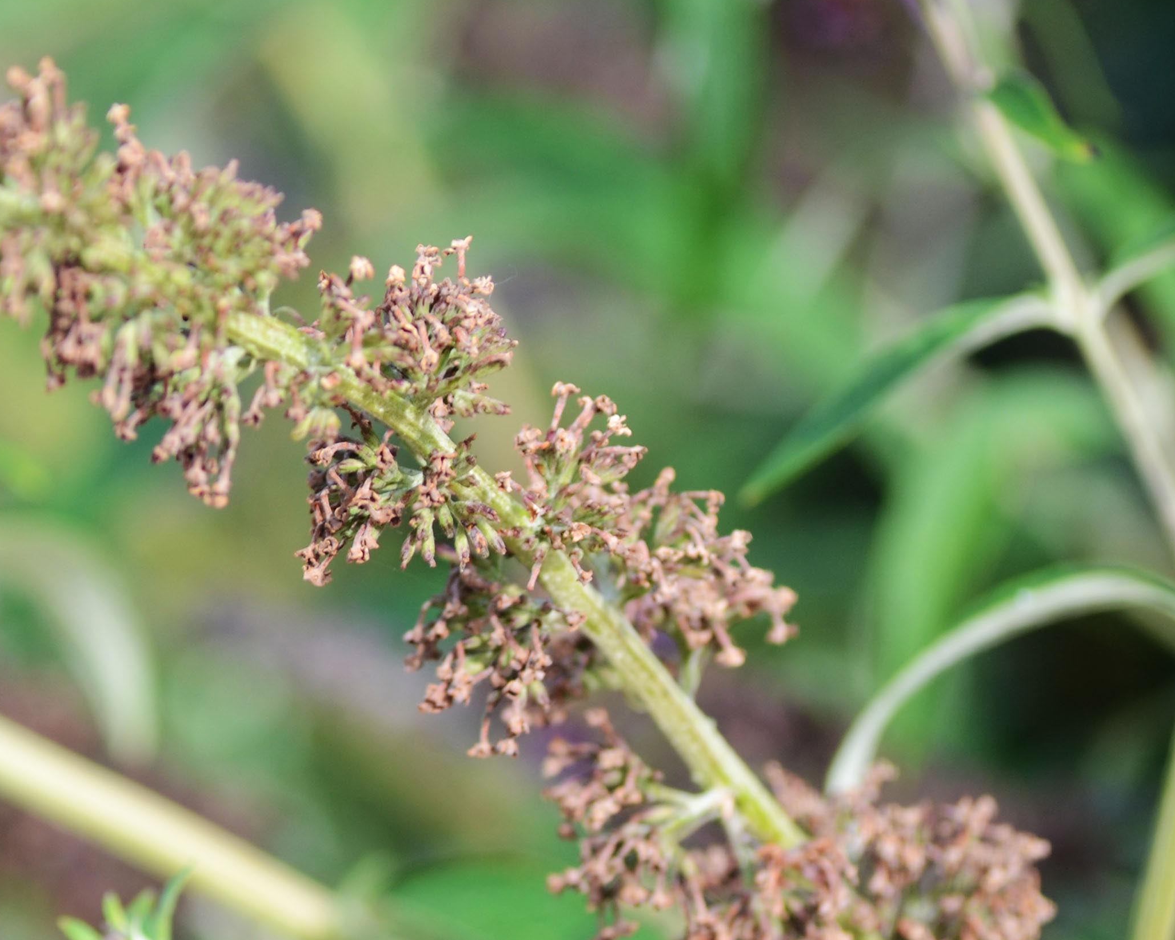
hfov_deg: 5.3
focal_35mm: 366
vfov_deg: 4.2
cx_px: 114
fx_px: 12728
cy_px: 523
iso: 100
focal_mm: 116
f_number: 5.6
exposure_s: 1/160
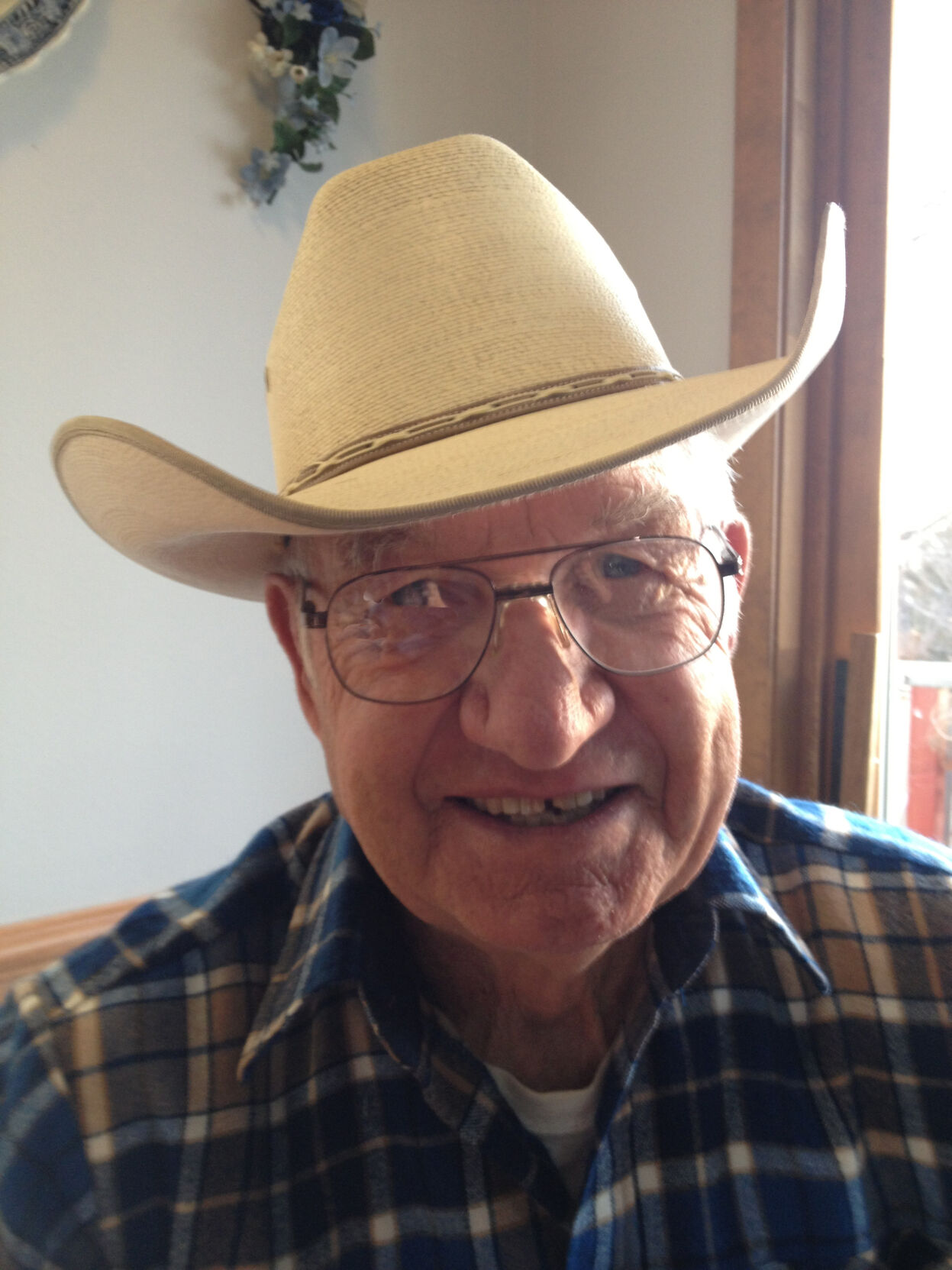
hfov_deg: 40.7
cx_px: 476
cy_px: 635
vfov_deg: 52.6
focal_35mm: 35
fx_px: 1284
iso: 80
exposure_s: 1/20
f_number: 2.4
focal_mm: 4.28
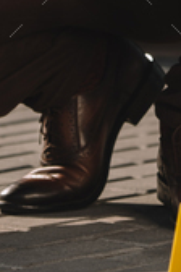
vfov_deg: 3.5
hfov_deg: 2.4
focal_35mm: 579
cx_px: 89
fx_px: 4366
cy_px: -306
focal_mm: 110
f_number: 3.5
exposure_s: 1/800
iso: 100
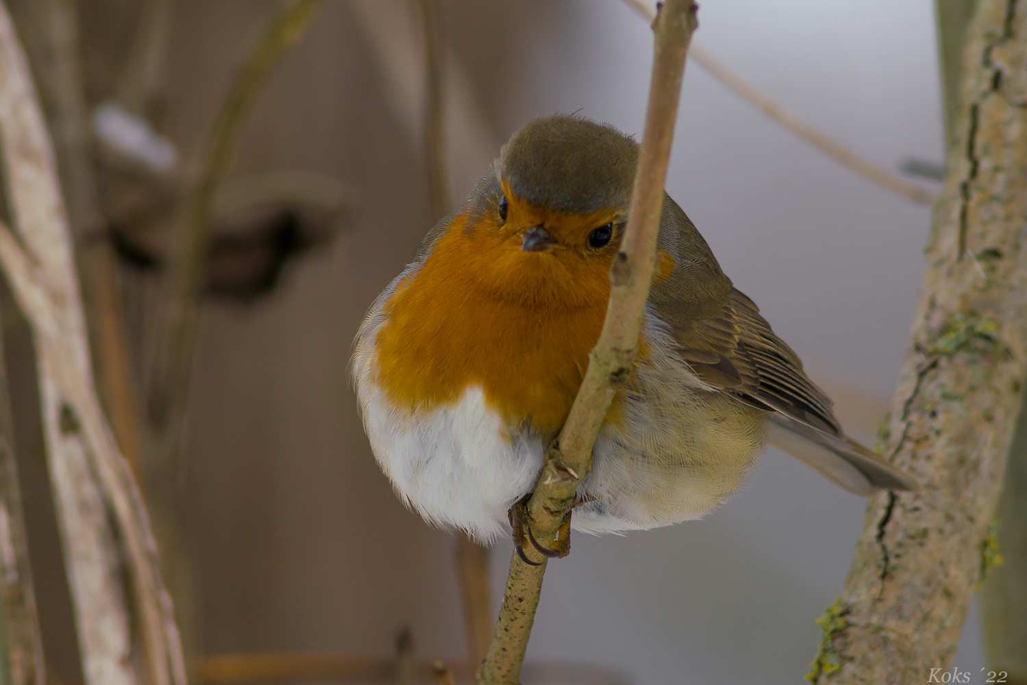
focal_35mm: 300
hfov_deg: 6.9
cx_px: 514
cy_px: 342
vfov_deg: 4.6
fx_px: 8558
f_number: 7.1
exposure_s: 1/250
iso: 640
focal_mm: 300
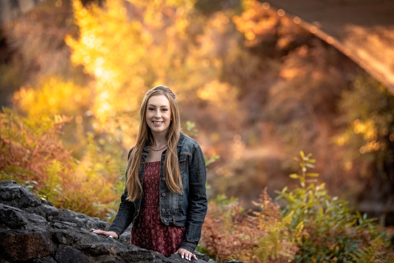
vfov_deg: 10.2
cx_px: 197
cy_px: 132
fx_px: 1478
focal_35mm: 135
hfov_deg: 15.2
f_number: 2.8
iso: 250
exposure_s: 1/200
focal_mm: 135
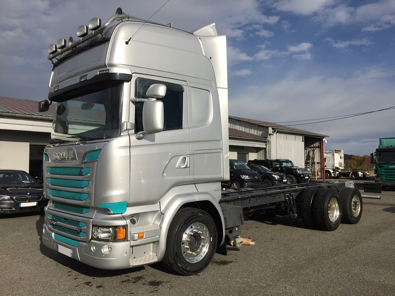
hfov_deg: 61.7
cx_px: 198
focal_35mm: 29
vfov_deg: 48.2
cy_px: 148
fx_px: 331
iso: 32
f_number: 2.2
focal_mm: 4.15
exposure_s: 1/4950
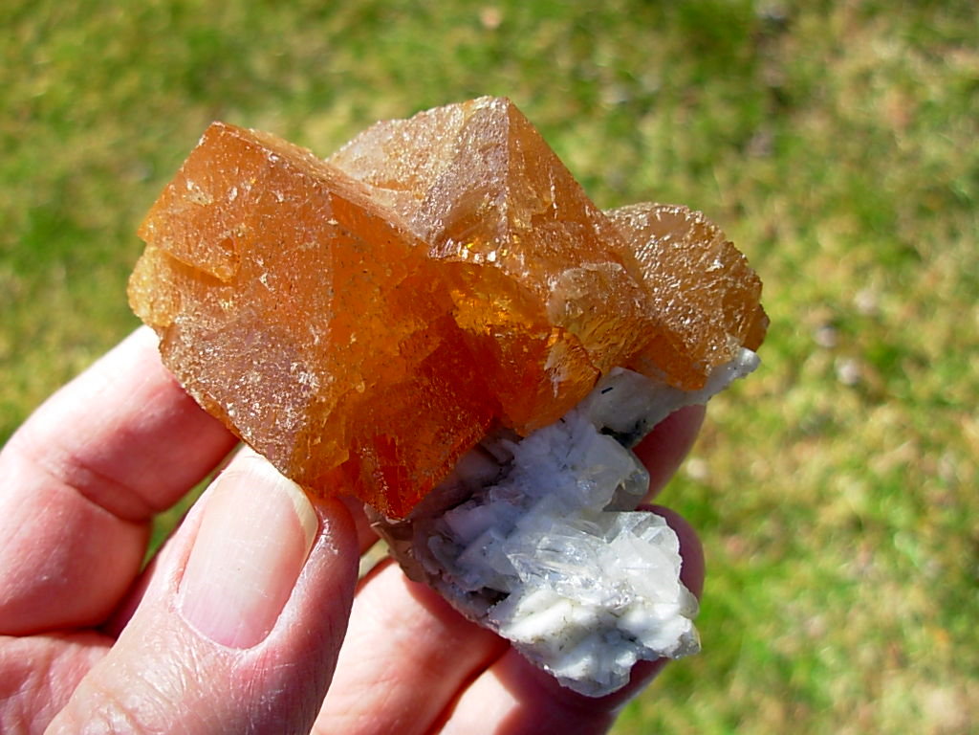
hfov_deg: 49.0
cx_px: 490
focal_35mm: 38
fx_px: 1075
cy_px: 368
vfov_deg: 37.7
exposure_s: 1/443
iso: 50
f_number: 2.9
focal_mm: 6.3
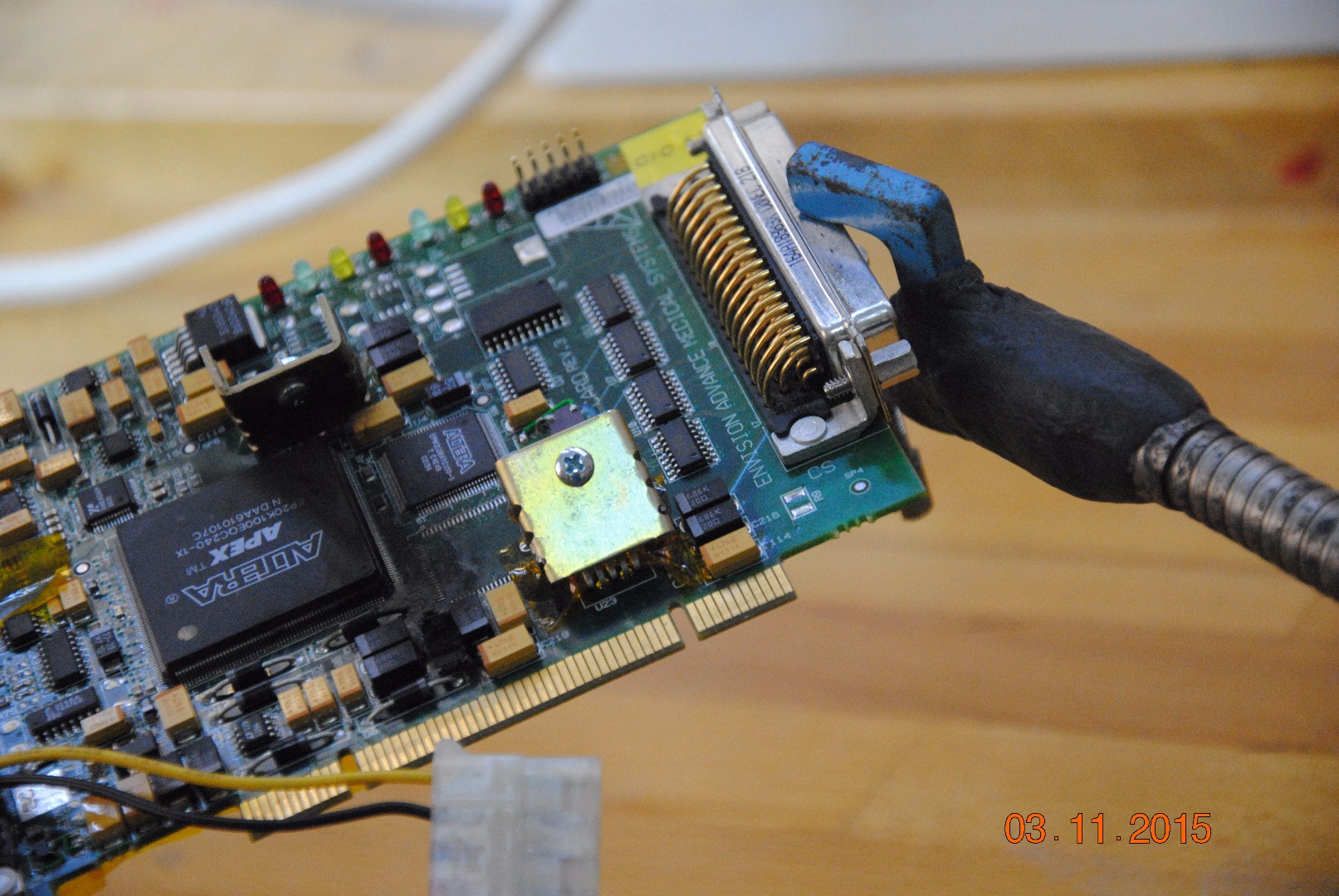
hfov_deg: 13.9
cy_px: 448
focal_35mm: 147
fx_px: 5474
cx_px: 670
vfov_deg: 9.4
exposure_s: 1/100
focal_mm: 98
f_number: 5.6
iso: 1600
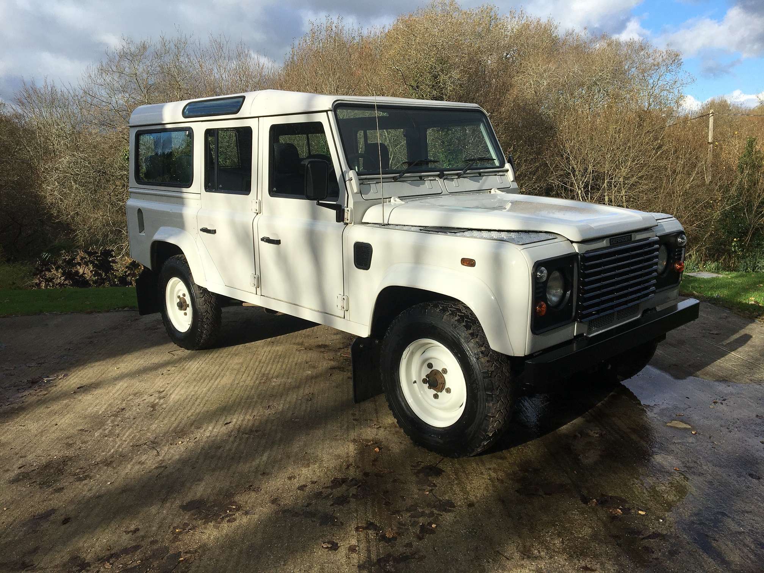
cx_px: 382
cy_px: 286
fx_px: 640
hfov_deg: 61.7
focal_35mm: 29
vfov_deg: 48.2
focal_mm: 4.15
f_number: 2.2
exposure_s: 1/1876
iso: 25
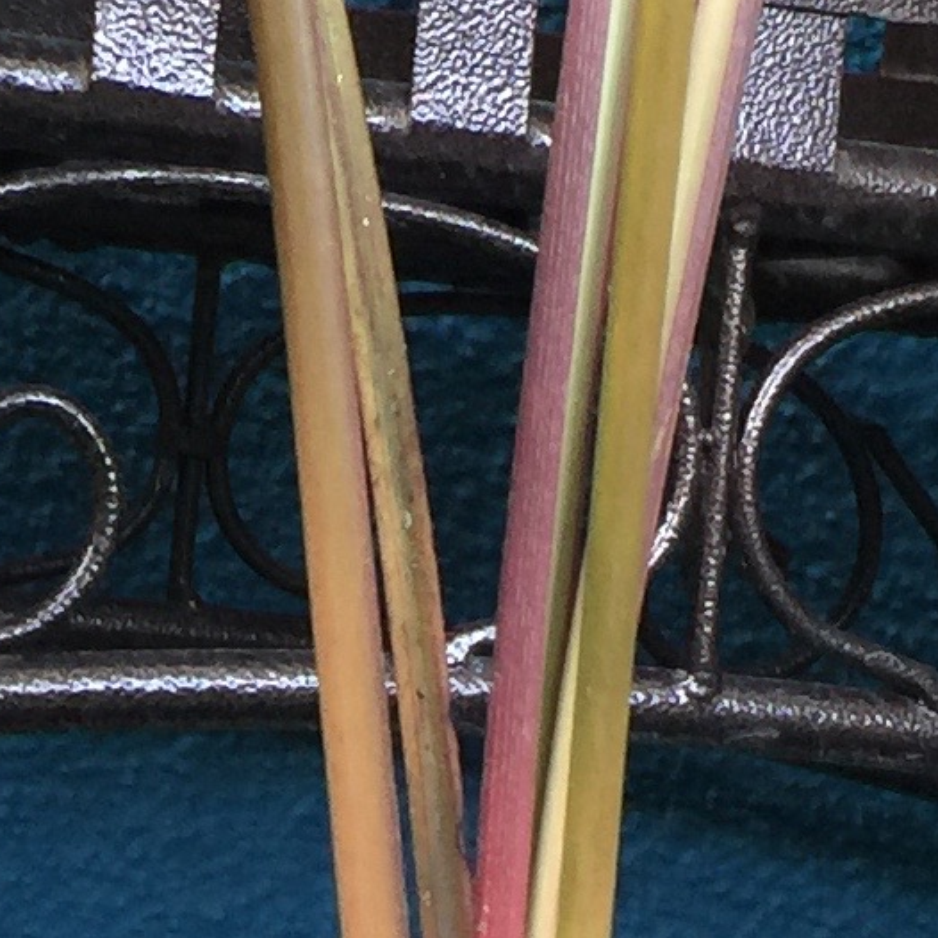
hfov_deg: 10.9
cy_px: 909
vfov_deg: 10.9
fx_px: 4874
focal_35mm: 159
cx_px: -12
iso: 40
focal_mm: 4.15
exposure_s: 1/15
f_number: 2.2
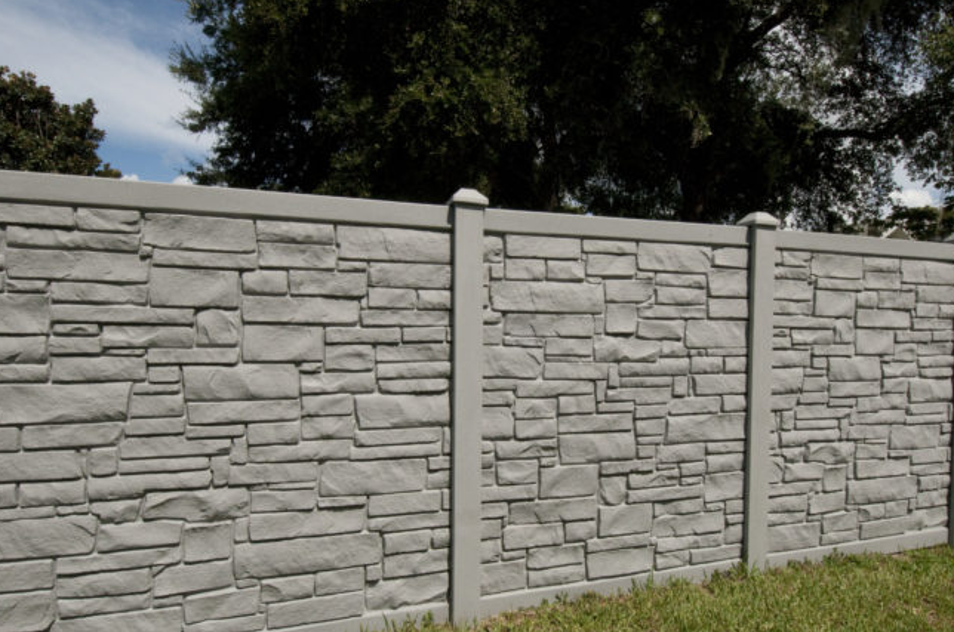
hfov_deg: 76.1
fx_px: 608
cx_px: 513
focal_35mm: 23
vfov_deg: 54.9
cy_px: 329
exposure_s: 1/800
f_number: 22
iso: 1250
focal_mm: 14
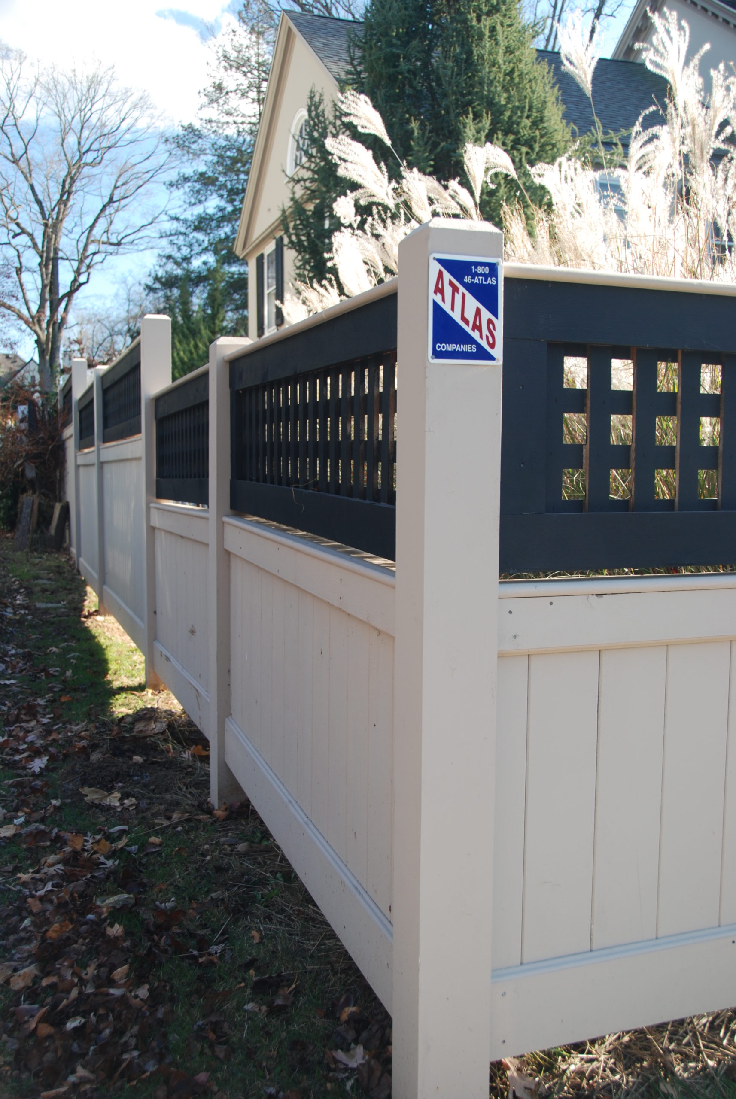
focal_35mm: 33
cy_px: 550
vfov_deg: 57.2
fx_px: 1009
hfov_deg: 40.1
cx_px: 368
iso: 100
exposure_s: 1/60
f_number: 3.8
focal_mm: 22
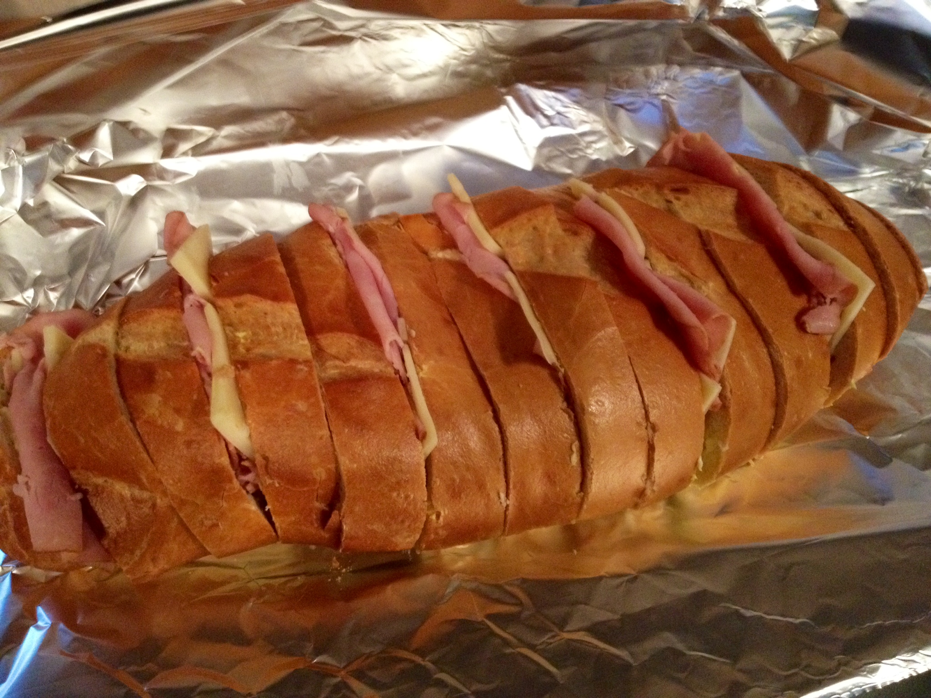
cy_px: 349
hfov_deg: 52.6
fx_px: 941
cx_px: 466
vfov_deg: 40.7
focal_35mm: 35
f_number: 2.4
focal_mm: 4.28
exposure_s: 1/15
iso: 500
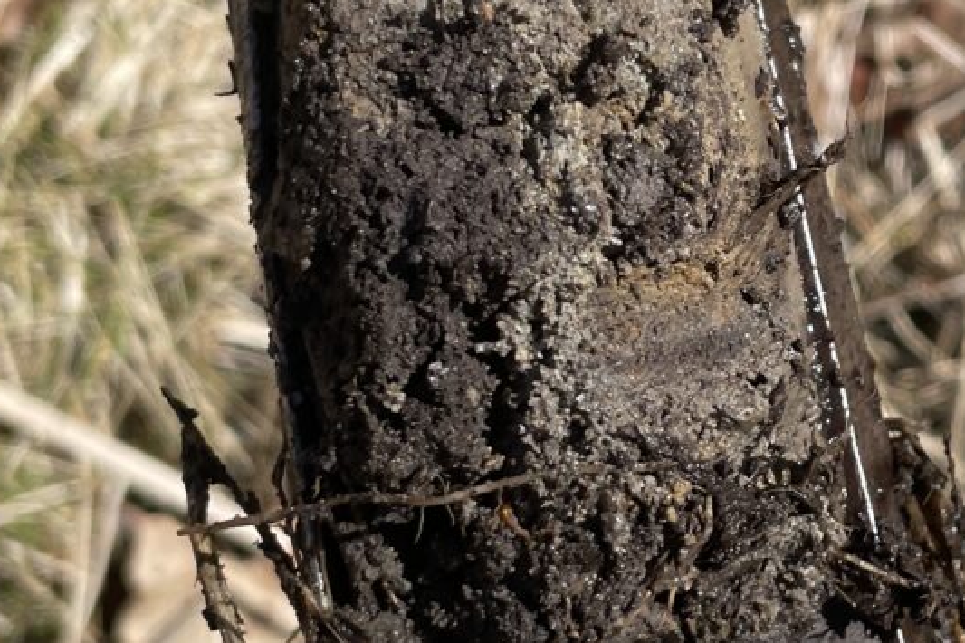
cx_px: 670
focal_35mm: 78
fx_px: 2090
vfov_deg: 17.5
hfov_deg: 25.8
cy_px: 346
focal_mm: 4.2
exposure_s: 1/2681
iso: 32
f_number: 1.6
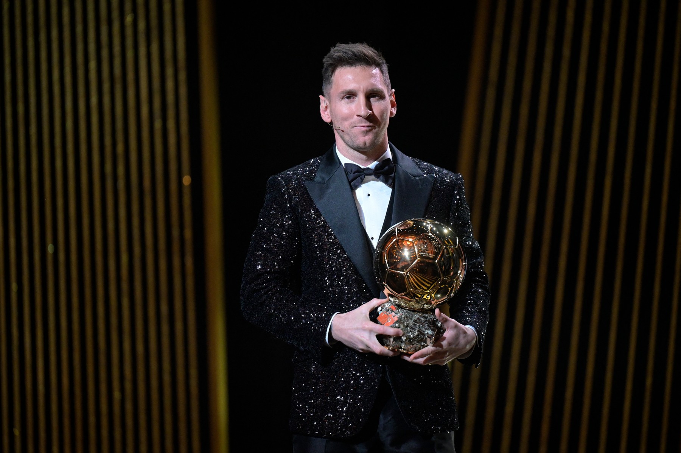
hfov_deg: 10.3
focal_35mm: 200
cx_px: 340
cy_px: 226
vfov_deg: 6.9
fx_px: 3780
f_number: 2.8
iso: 5000
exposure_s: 1/1250
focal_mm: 200
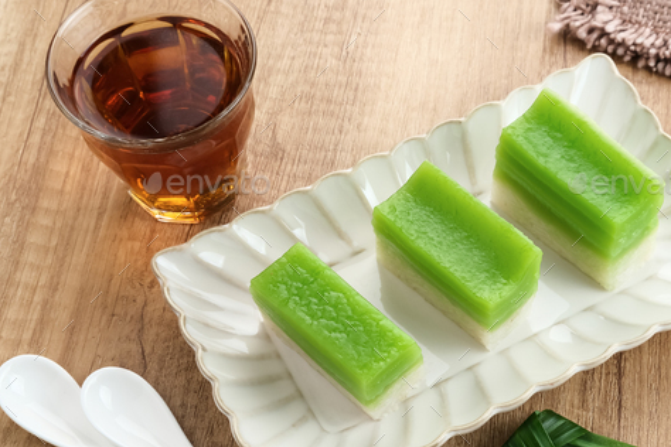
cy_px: 250
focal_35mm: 66
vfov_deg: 20.6
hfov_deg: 30.4
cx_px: 415
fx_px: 1230
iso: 400
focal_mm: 35
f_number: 11
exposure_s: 1/100
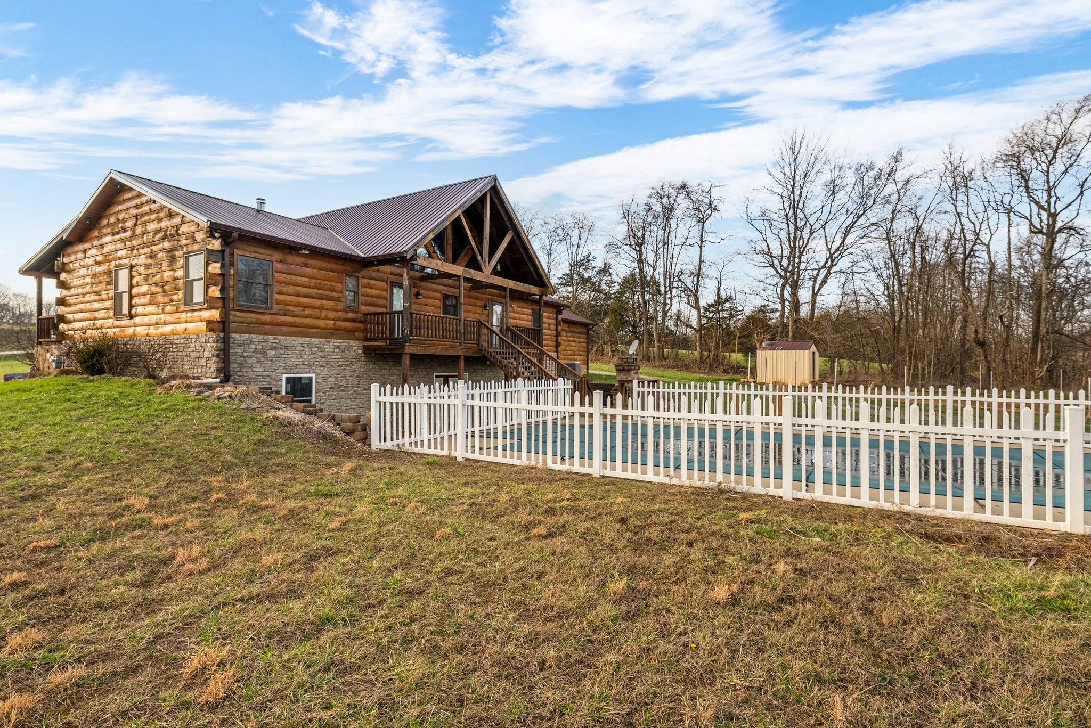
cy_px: 364
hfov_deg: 93.3
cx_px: 546
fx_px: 515
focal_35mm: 17
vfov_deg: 70.5
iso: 100
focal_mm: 17
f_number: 7.1
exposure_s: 1/200
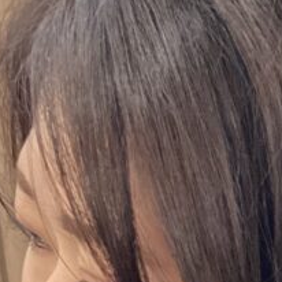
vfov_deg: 12.3
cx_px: 370
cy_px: 461
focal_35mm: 133
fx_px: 1226
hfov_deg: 12.7
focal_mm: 3.3
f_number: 2.4
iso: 320
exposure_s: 1/50
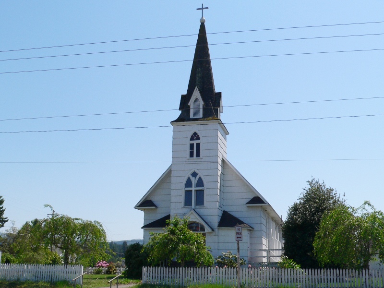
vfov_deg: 39.7
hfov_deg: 51.4
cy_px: 144
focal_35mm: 36
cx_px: 192
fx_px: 399
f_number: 5.6
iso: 80
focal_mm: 6
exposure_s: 1/500
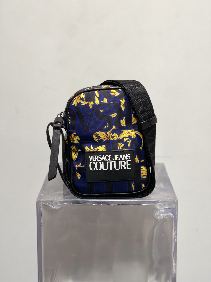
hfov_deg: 22.9
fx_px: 520
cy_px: 141
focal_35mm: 64
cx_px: 106
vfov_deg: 30.3
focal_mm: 7.5
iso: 125
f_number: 2.2
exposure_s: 1/33
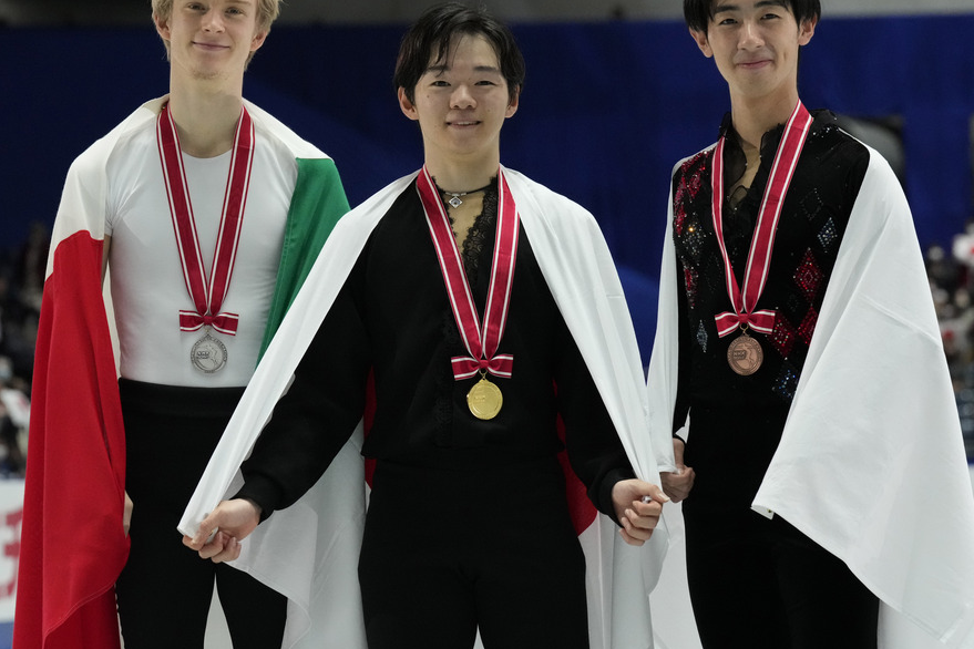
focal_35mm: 183
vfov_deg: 7.5
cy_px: 274
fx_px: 4951
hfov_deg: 11.2
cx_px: 451
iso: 6400
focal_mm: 134
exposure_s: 1/1250
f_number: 5.6
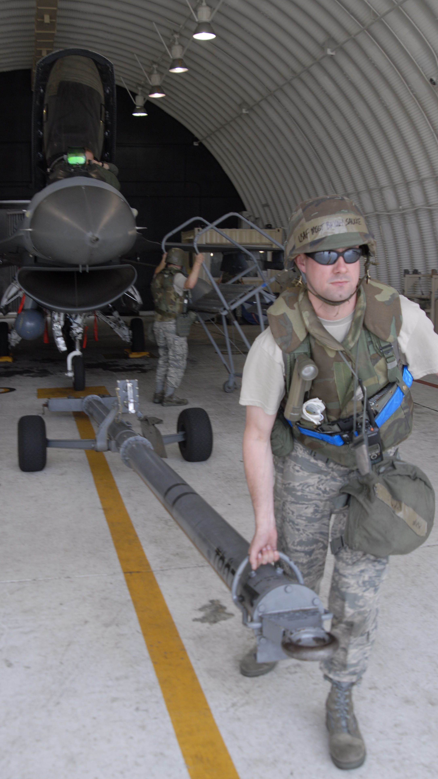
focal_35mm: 38
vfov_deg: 52.8
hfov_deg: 31.1
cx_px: 178
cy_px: 392
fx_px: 785
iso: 250
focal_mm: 24
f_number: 5
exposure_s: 1/100
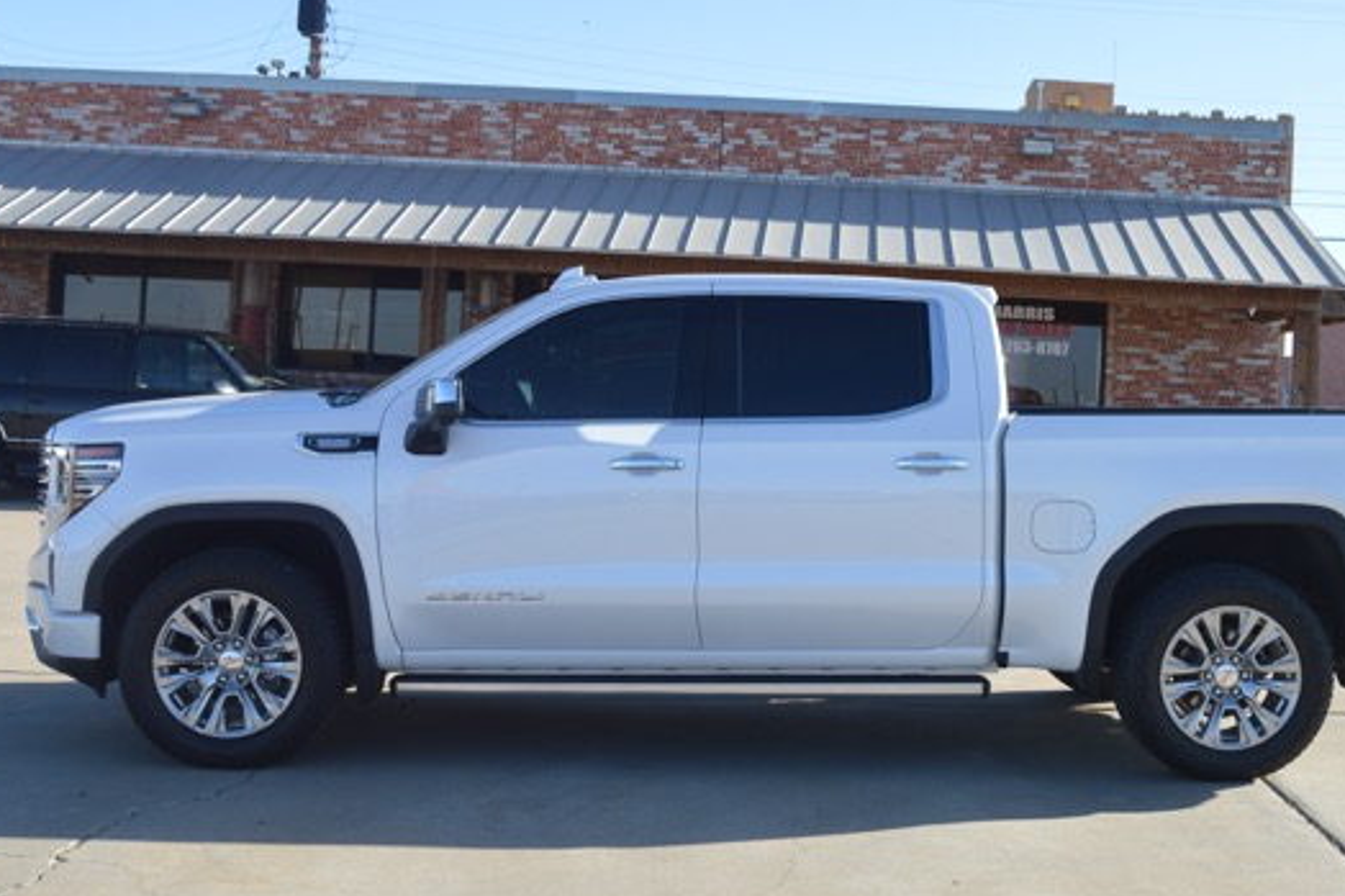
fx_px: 1643
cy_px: 383
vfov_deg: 30.5
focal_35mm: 44
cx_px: 747
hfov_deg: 44.4
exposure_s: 1/200
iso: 100
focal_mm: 24
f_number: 7.1
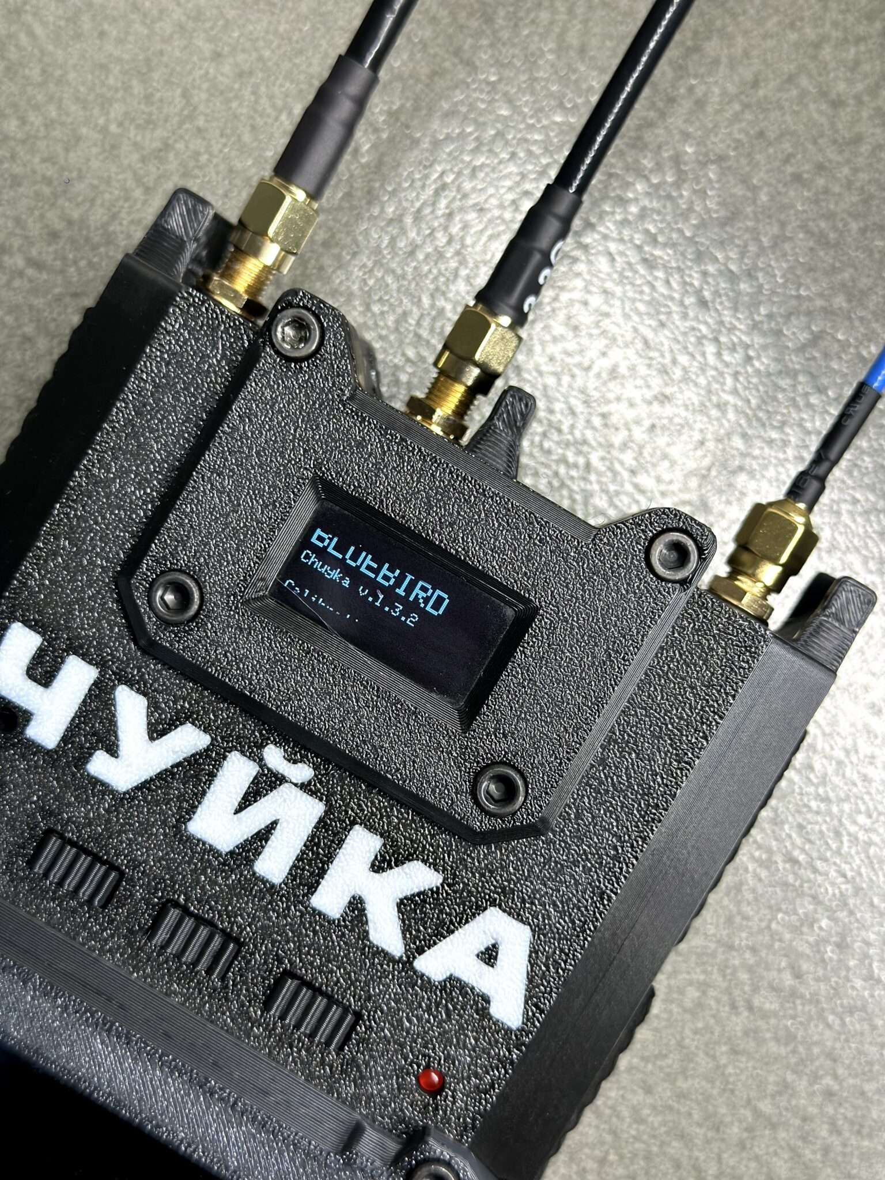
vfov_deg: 39.7
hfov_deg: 30.3
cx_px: 442
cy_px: 590
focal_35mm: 48
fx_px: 1636
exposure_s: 1/141
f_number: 1.78
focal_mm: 6.86
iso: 80
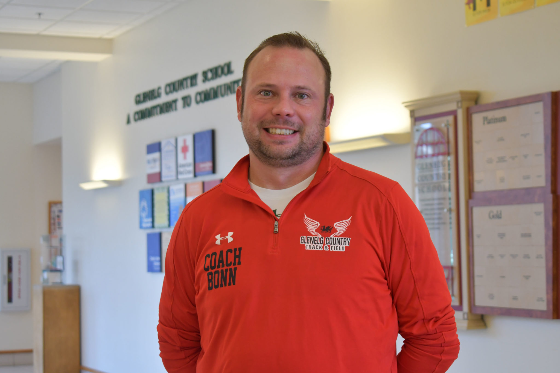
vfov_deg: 16.6
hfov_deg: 24.8
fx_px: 1275
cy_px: 186
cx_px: 280
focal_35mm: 82
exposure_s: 1/125
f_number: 5.6
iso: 1100
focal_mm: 55
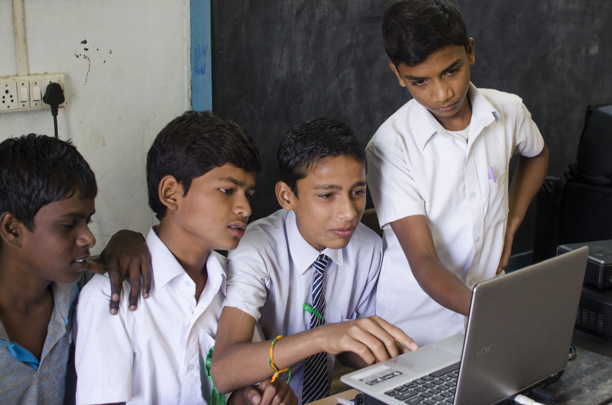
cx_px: 306
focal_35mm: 52
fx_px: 891
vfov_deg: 25.6
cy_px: 202
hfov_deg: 37.9
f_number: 4
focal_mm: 35
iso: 500
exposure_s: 1/40
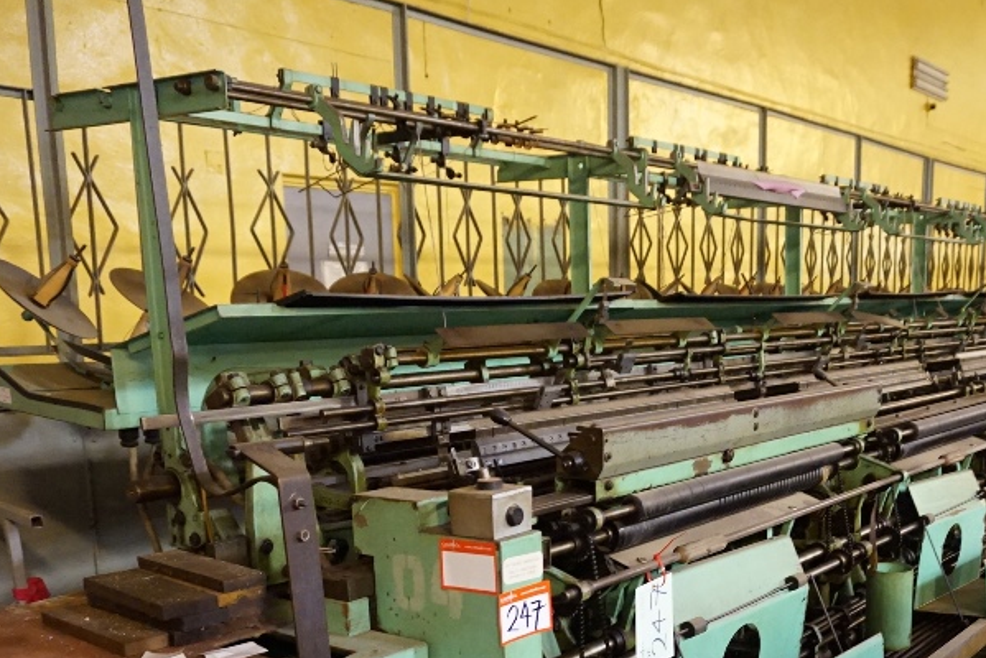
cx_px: 724
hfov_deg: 45.9
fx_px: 1123
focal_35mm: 41
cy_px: 519
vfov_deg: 31.9
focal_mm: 16
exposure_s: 1/4
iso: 3200
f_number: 3.5
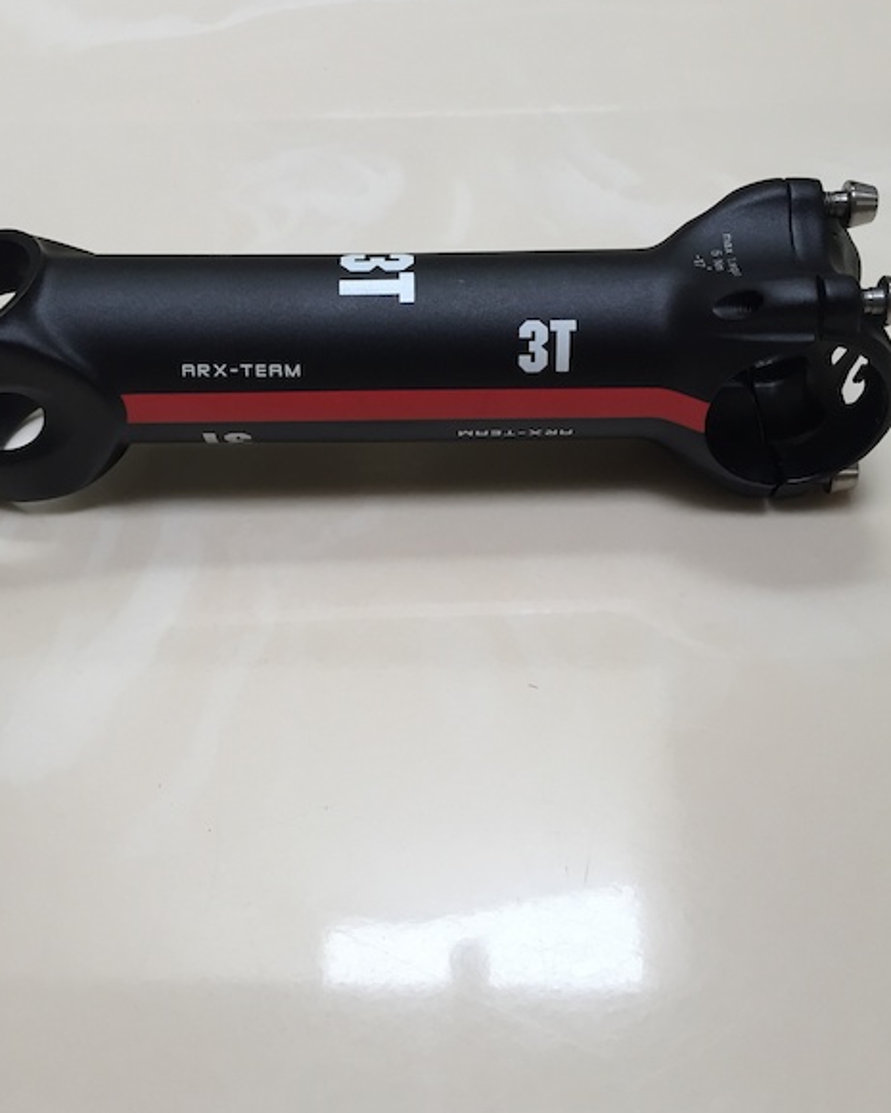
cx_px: 377
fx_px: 1285
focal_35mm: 39
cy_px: 571
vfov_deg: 46.8
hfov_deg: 38.1
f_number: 2.2
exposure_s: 1/40
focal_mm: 4.15
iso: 32
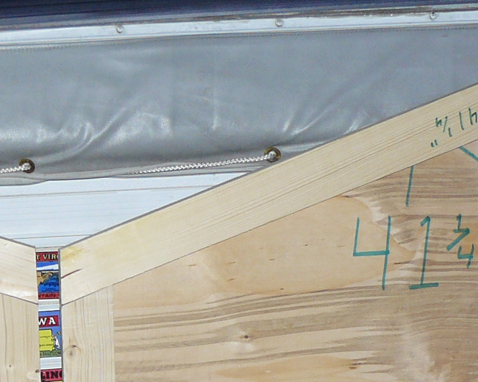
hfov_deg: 14.6
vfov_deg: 11.8
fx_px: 1824
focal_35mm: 129
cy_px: 427
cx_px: -38
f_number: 2.8
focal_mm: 6
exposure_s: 1/30
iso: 100
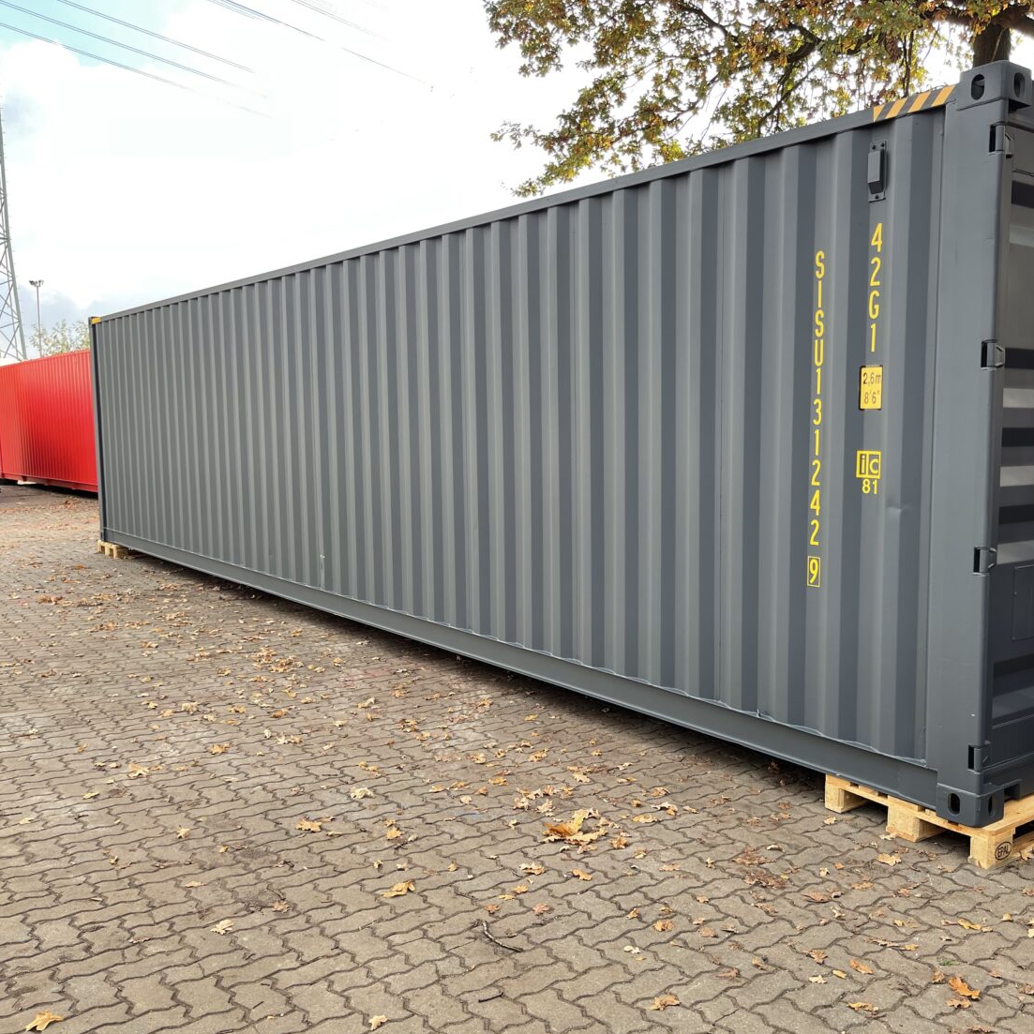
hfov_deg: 50.0
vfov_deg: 51.1
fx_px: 1081
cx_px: 703
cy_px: 538
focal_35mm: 32
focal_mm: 5.1
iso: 32
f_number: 1.6
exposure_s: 1/307
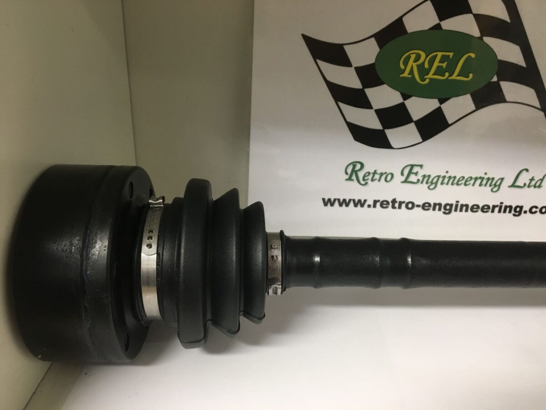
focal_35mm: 29
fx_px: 457
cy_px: 205
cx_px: 273
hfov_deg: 61.7
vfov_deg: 48.2
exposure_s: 1/33
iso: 125
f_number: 2.2
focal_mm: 4.15
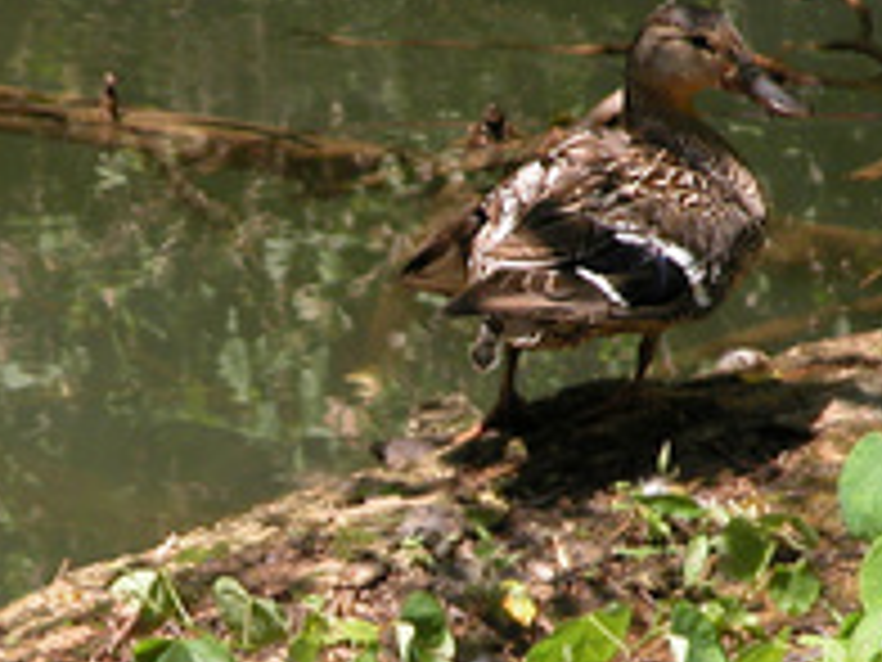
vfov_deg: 1.6
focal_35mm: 914
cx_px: 279
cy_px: 482
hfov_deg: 2.2
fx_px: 23288
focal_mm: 71.2
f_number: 4.2
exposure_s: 1/197
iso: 100
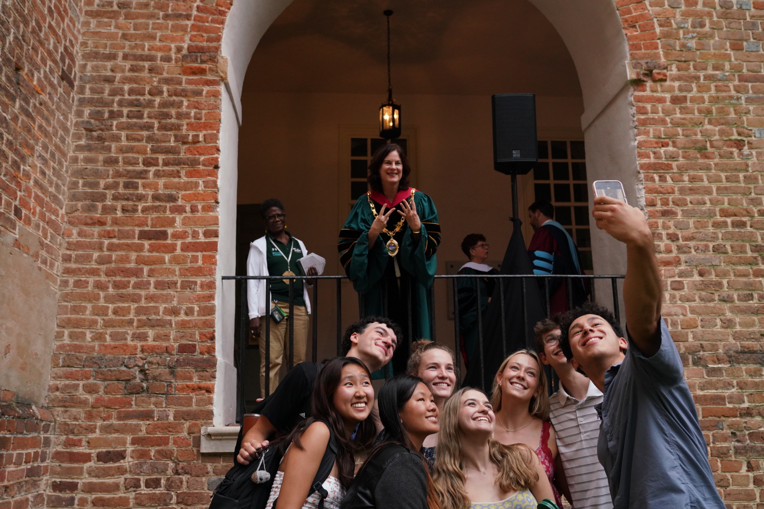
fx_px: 721
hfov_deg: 55.8
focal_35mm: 34
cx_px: 382
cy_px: 254
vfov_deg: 38.9
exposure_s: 1/200
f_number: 5
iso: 3200
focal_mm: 34
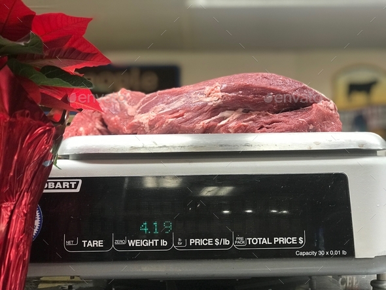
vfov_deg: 25.7
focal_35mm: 57
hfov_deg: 33.8
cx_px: 193
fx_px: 636
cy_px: 145
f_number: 2.8
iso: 100
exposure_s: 1/60
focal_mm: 6.6
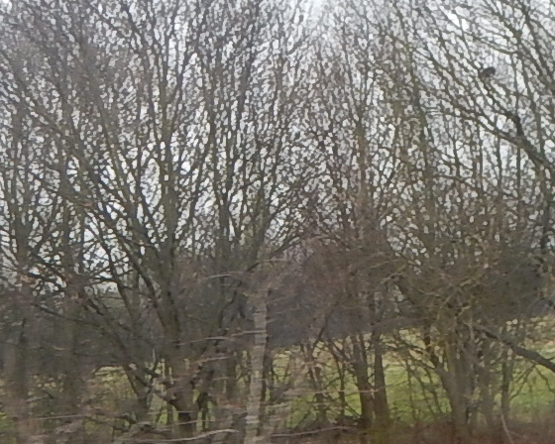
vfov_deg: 16.2
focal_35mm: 95
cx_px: 567
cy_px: 286
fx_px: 1560
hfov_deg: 19.5
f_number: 2.8
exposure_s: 1/160
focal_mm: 4.3
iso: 125
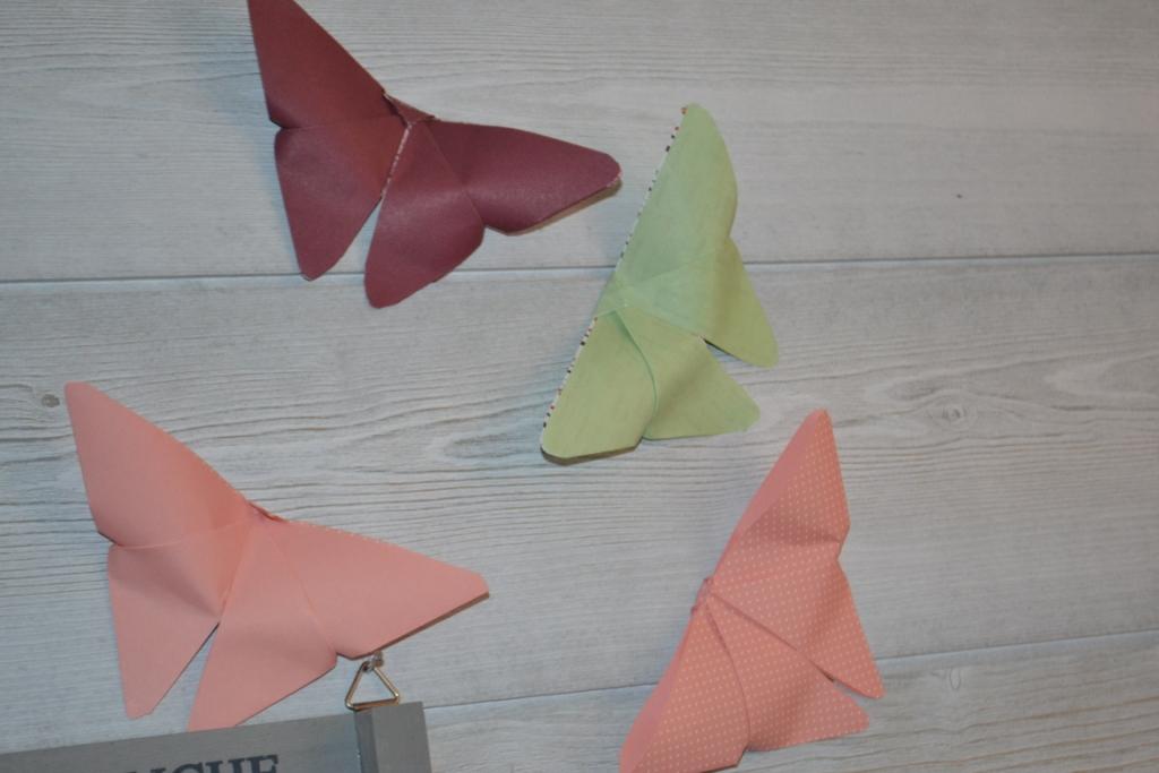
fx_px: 2222
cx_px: 580
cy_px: 386
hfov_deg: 29.2
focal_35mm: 69
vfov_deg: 19.7
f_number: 5.3
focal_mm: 46
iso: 1000
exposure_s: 1/60
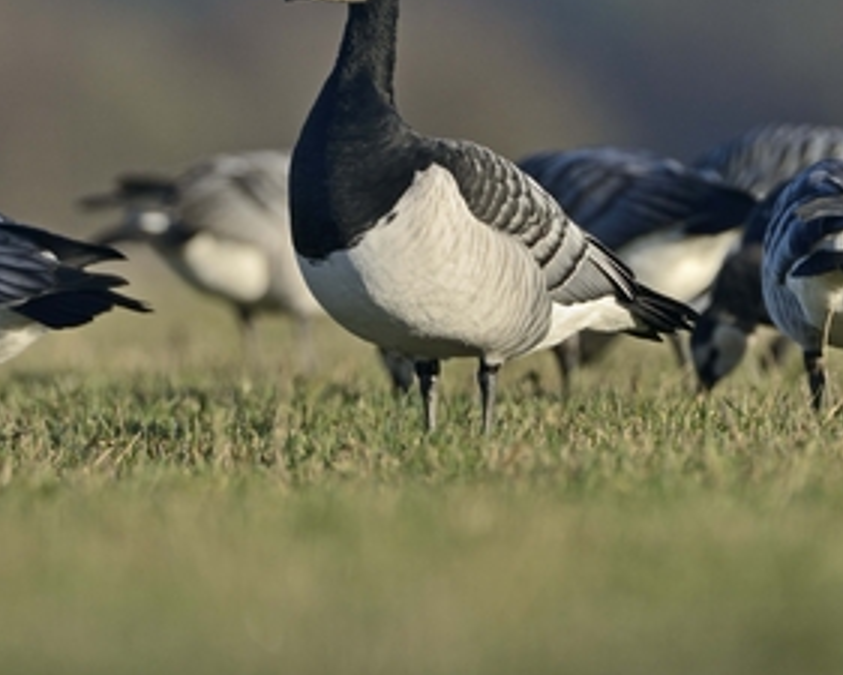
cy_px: 201
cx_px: 372
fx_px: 41905
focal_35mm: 1679
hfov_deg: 1.2
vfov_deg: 0.9
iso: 400
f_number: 7.1
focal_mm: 700
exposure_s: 1/640
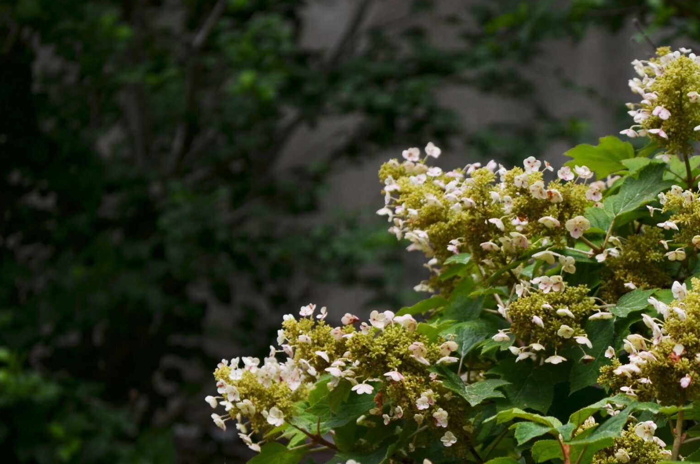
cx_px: 581
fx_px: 5628
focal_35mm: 290
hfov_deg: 7.1
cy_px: 326
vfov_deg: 4.7
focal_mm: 116
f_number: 4.8
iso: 100
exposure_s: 1/1600
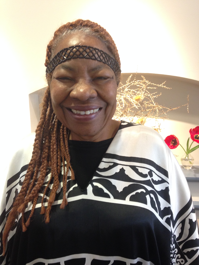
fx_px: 253
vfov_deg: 55.4
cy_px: 132
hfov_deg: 42.9
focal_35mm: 33
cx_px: 100
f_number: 2.4
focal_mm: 4.12
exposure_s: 1/20
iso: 160
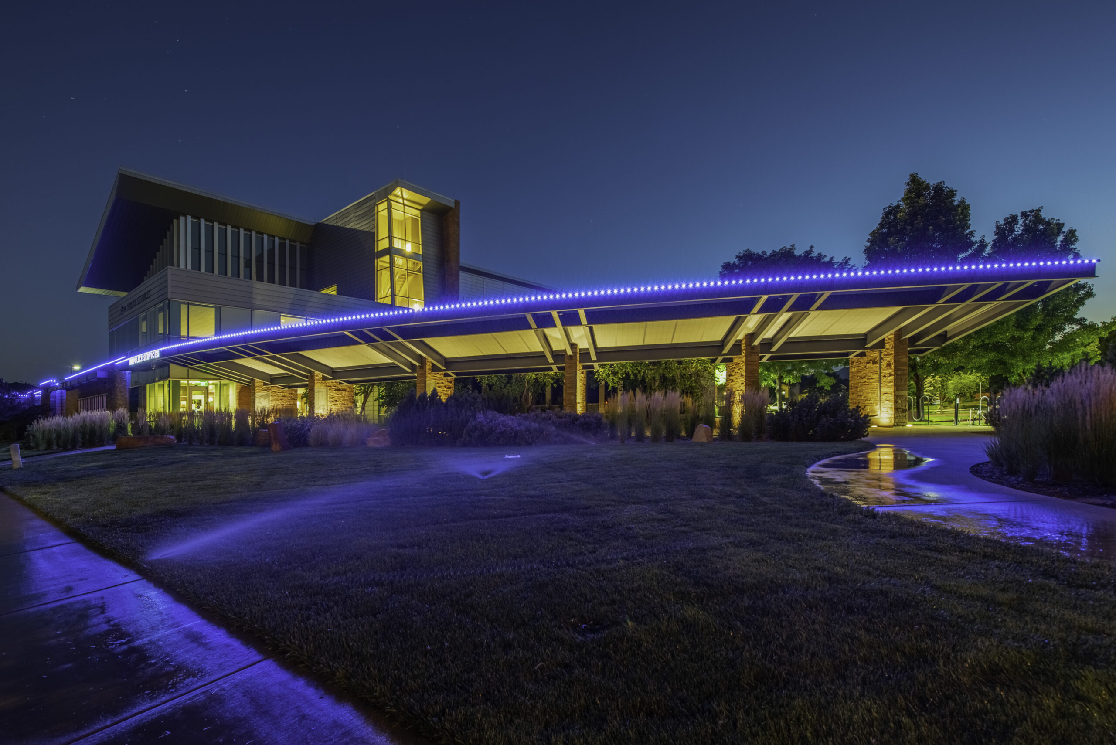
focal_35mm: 16
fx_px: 496
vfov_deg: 73.8
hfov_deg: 96.7
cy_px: 372
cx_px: 558
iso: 400
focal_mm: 16
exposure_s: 1/3
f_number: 8
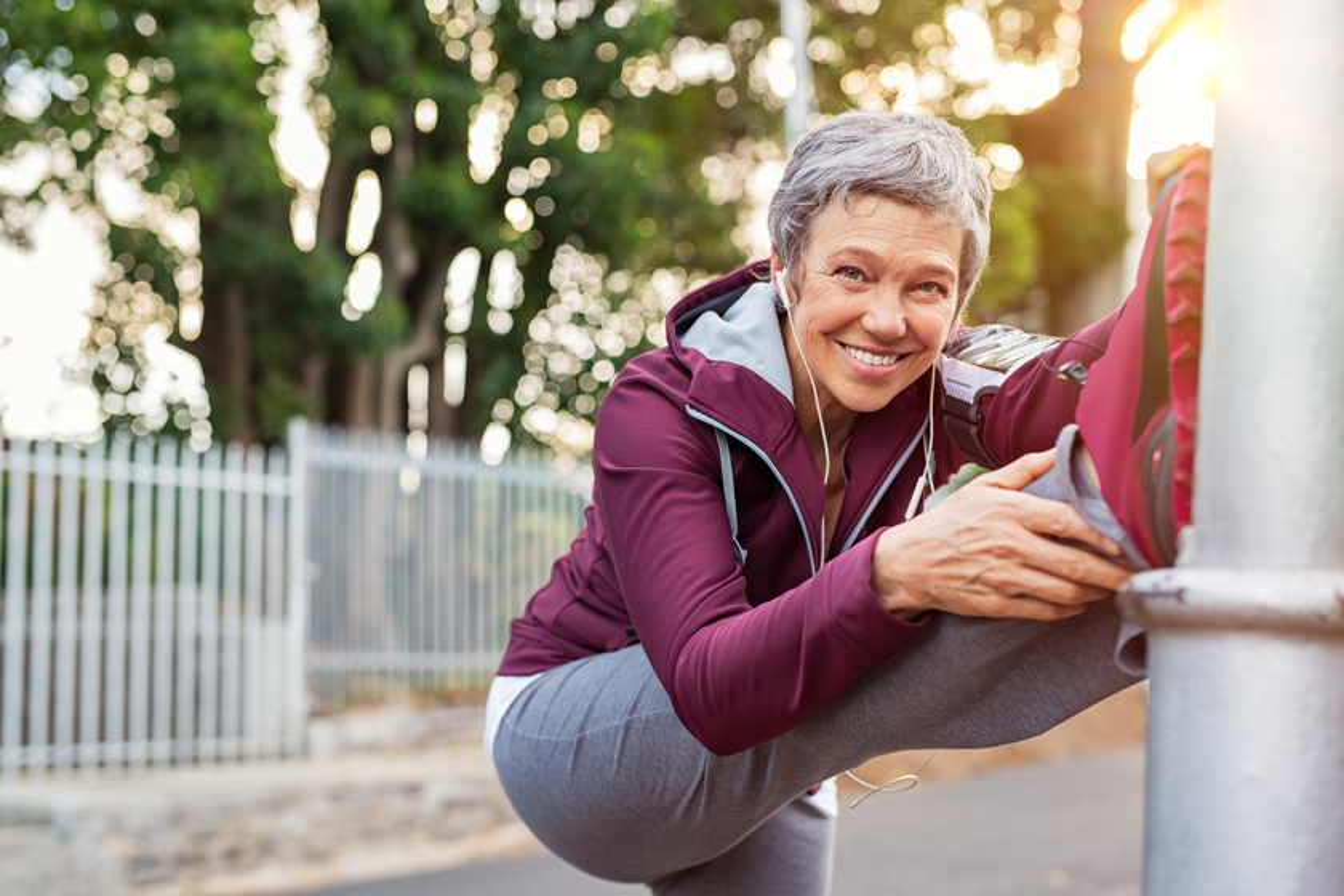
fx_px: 1867
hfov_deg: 39.6
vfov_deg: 27.0
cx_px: 672
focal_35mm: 50
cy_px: 448
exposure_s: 1/250
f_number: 2.8
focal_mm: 50
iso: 200
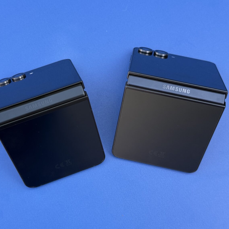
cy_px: 114
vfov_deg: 30.0
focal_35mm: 57
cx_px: 110
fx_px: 427
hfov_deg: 30.0
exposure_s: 1/361
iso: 64
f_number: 1.78
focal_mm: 6.76
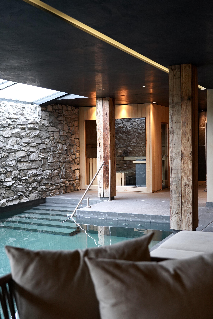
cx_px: 106
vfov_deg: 45.4
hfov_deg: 31.2
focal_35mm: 43
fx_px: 382
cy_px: 160
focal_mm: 43
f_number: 4
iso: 2000
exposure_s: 1/160
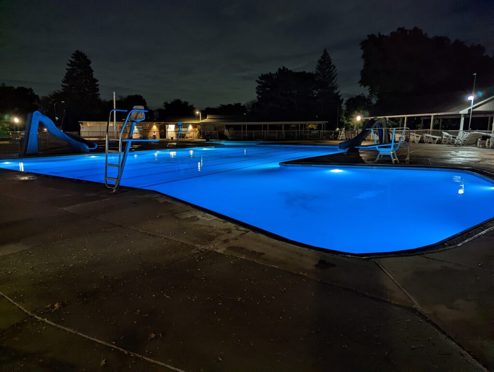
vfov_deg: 56.9
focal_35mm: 24
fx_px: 343
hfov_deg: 71.5
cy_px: 186
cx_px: 247
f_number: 1.85
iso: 411
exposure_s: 1/40
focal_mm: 6.81
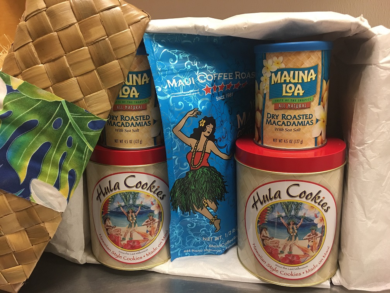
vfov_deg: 48.2
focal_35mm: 29
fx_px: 327
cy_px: 146
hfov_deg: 61.7
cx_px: 195
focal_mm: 4.15
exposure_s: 1/15
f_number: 2.2
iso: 50
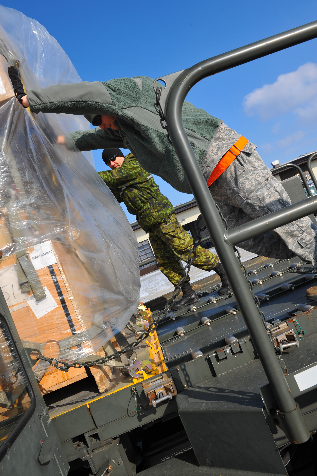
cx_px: 158
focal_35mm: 31
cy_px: 238
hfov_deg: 42.3
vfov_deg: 60.3
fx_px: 410
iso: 200
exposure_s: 1/250
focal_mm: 31
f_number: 11
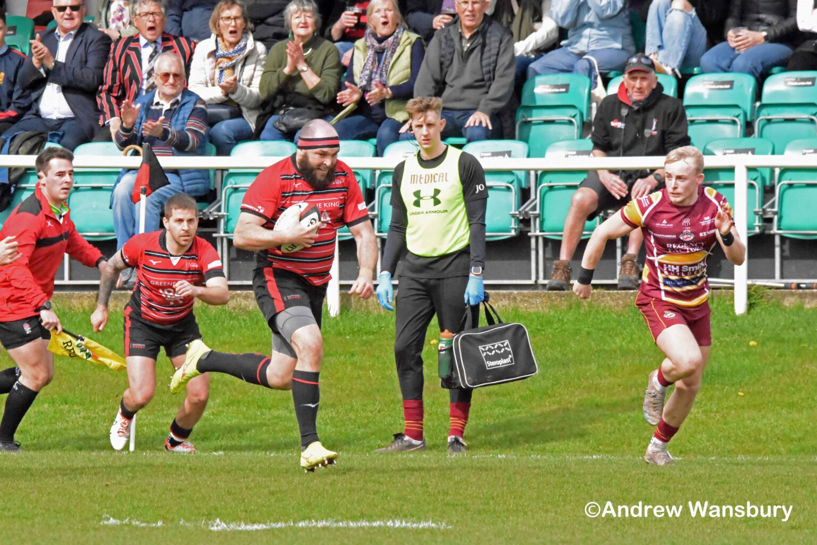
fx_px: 14977
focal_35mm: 660
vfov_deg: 2.1
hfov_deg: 3.1
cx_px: 408
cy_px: 272
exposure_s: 1/6400
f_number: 13
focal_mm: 440
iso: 16000
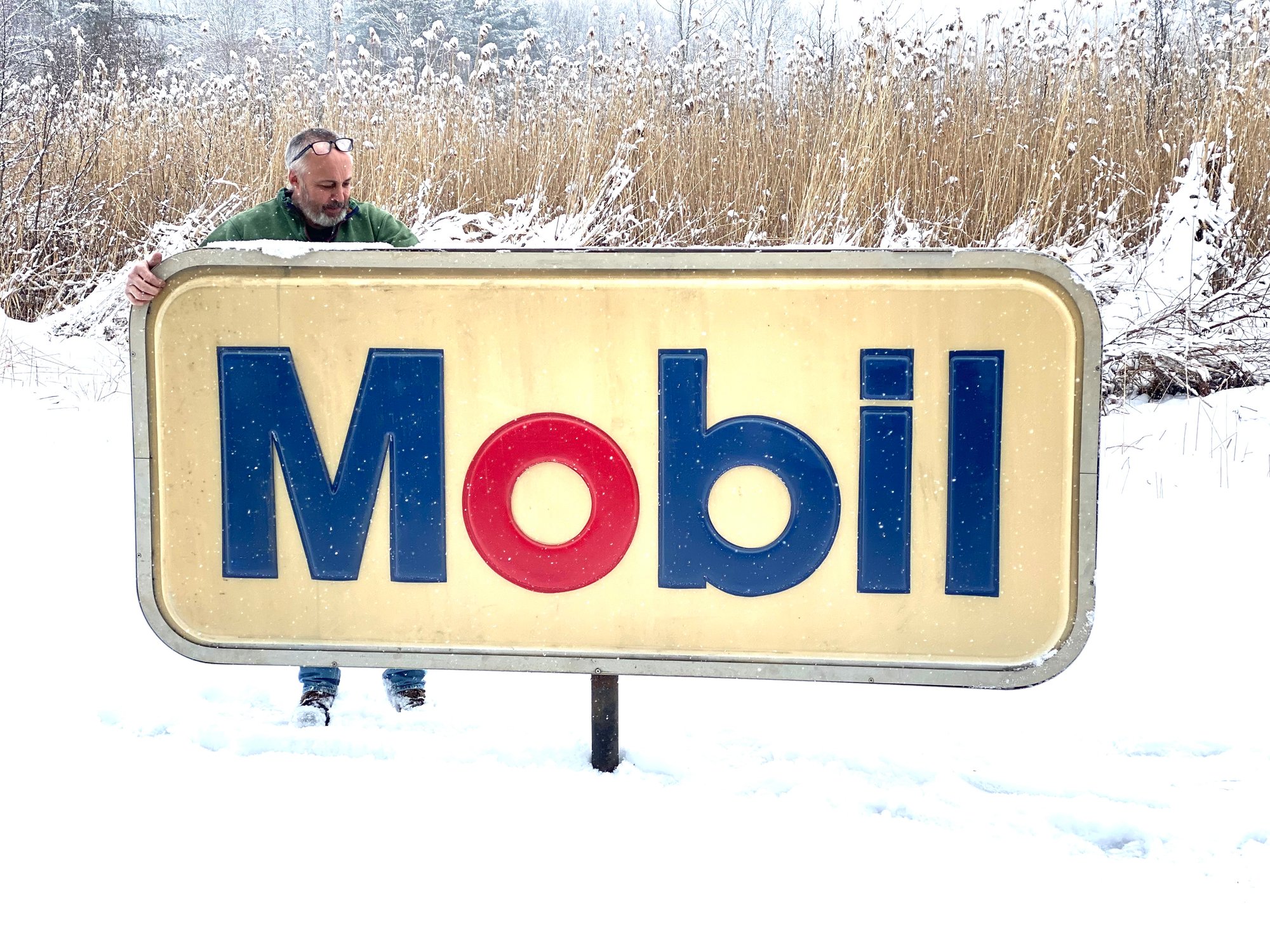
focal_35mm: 52
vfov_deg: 28.0
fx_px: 1908
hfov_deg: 36.8
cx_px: 635
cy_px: 476
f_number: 2
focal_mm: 6
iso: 20
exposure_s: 1/716
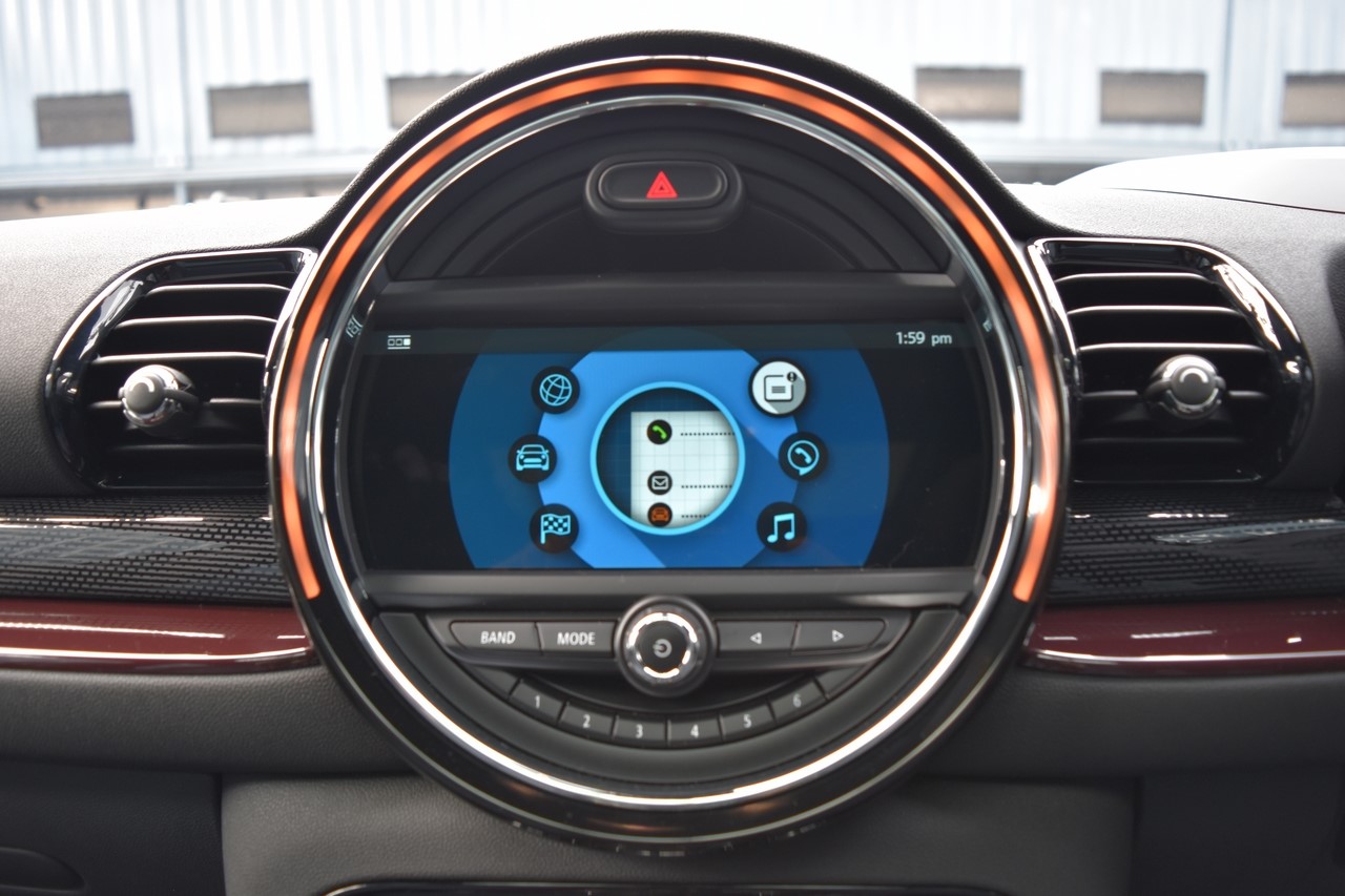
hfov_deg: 67.4
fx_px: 1009
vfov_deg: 47.9
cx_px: 672
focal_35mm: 27
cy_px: 448
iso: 400
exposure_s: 1/60
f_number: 4
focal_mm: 18
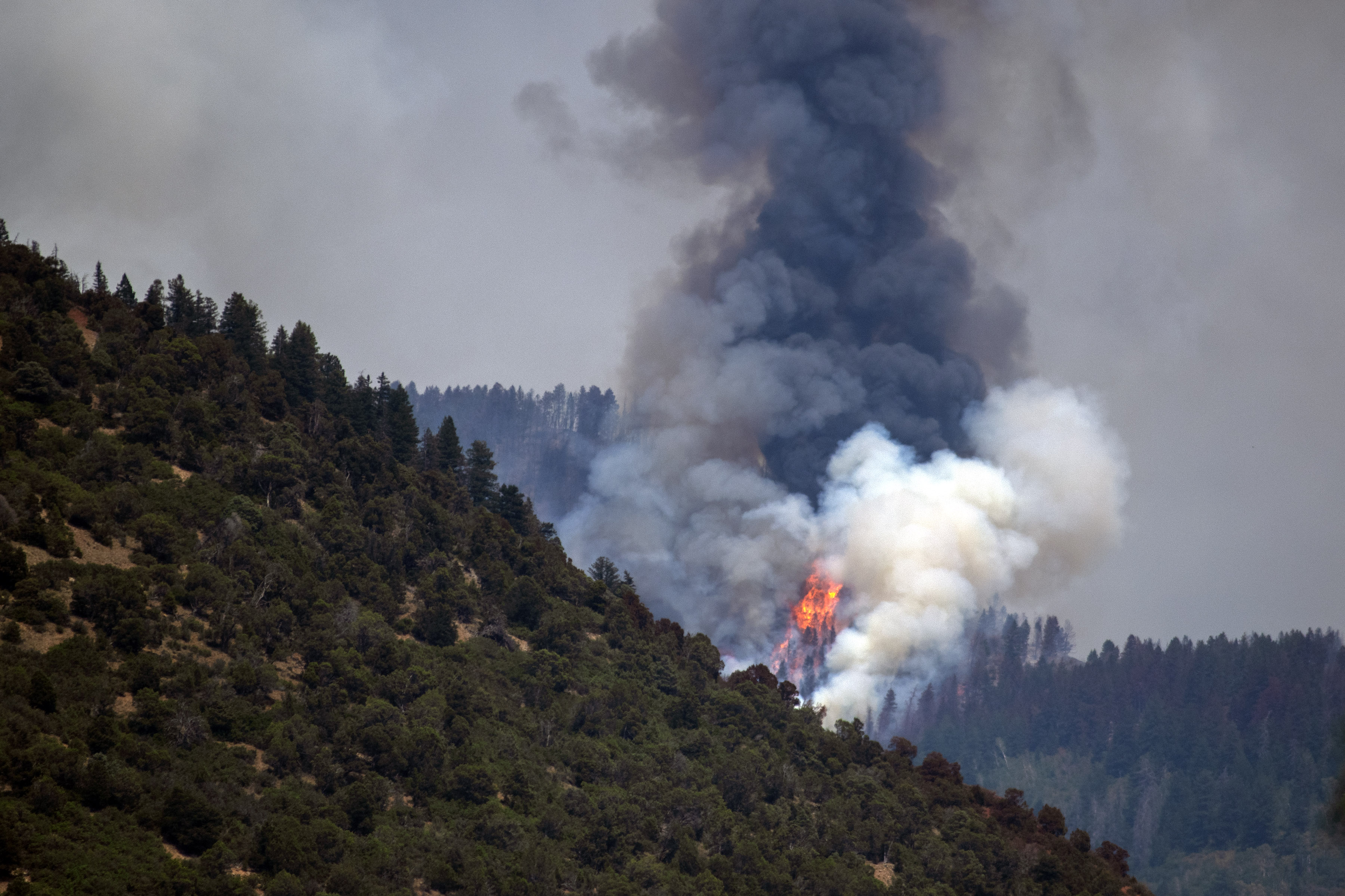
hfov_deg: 6.9
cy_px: 448
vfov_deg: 4.6
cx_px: 672
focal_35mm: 300
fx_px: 11207
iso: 400
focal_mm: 300
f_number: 5
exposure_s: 1/8000
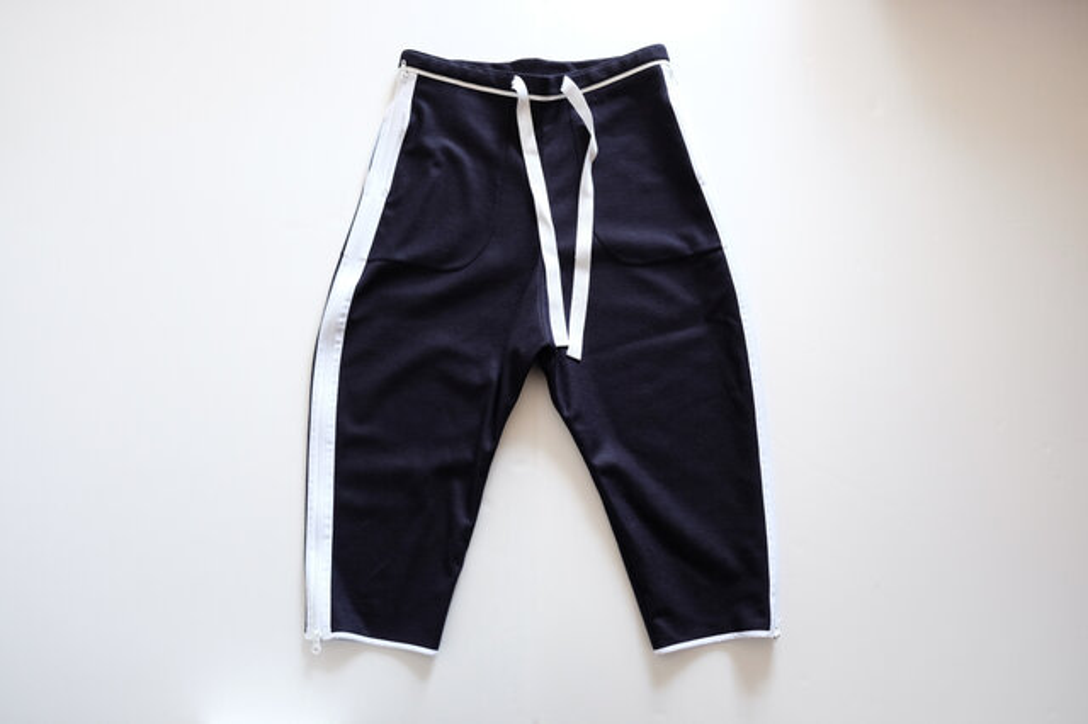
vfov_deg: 47.9
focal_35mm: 27
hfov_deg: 67.4
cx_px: 544
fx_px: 816
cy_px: 362
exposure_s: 1/58
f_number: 2.8
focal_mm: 18
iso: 400
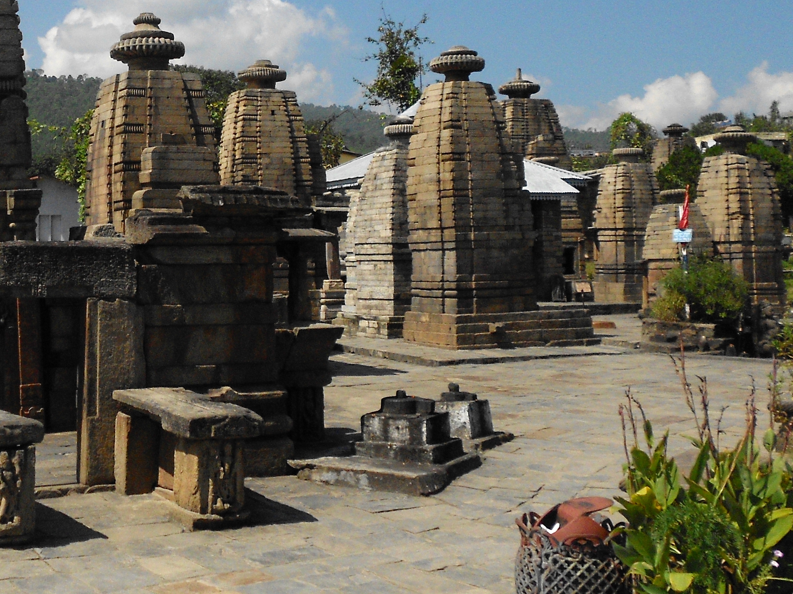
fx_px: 1260
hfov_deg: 34.0
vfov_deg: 26.2
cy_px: 154
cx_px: 175
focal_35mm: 55
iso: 80
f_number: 8.5
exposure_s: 1/500
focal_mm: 5.1
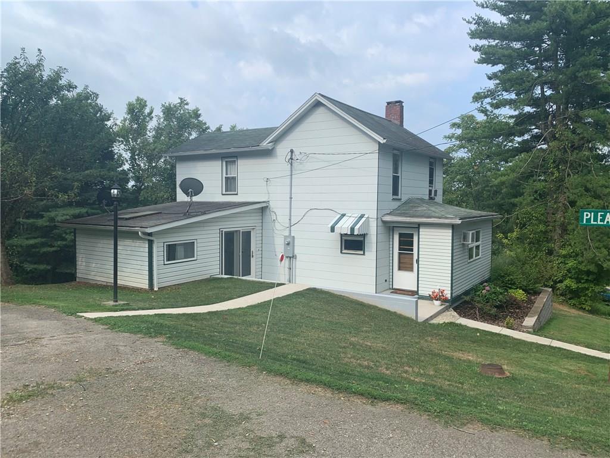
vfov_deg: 53.1
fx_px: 458
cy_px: 229
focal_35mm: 26
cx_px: 305
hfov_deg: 67.3
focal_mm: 4.25
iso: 25
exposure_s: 1/1585
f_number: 1.8
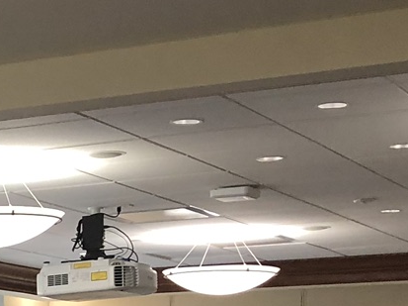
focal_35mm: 139
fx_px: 1637
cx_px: -282
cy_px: 555
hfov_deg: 13.1
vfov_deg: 10.1
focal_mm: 3.99
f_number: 1.8
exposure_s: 1/30
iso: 32
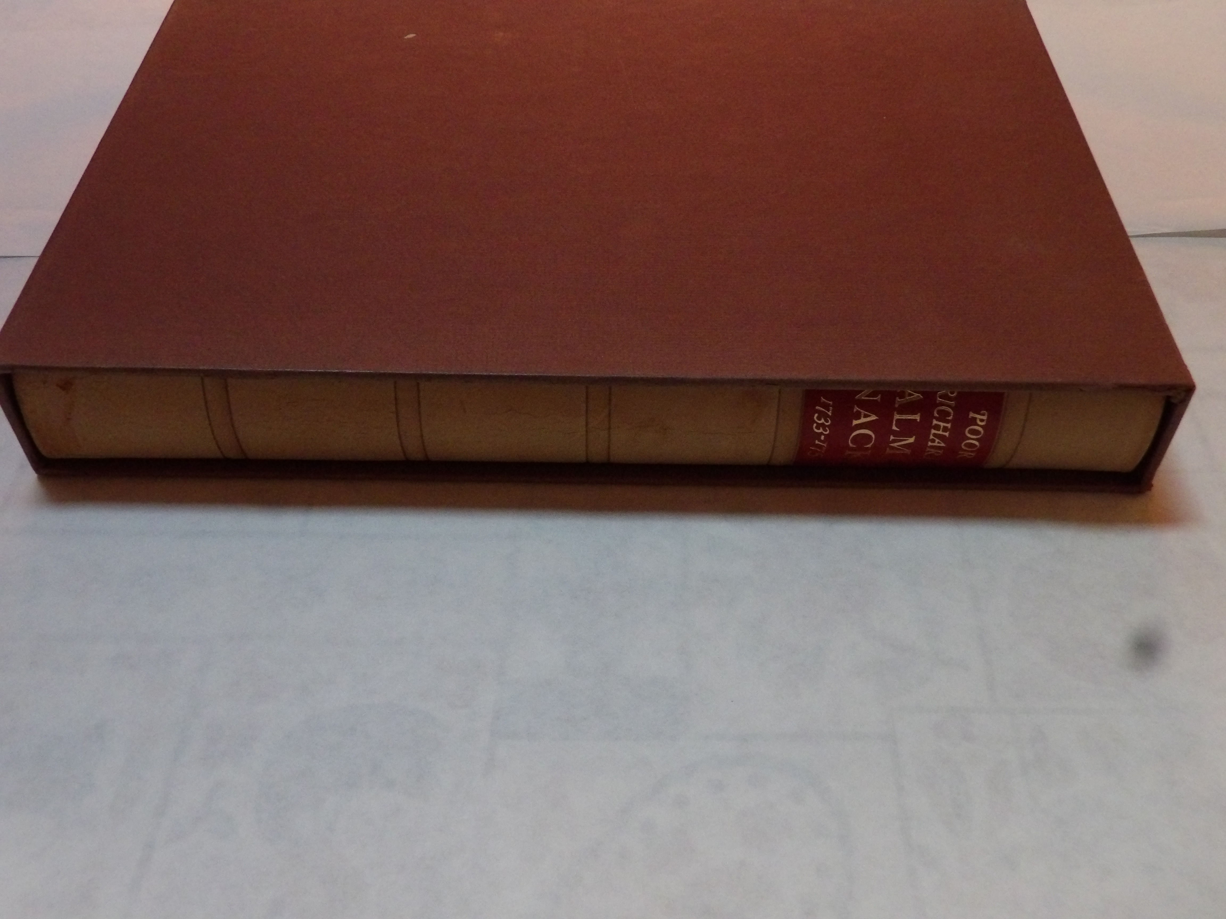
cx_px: 613
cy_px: 460
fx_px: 1169
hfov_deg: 55.4
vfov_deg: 42.9
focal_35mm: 33
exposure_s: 1/60
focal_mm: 5.9
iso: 800
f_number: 3.6
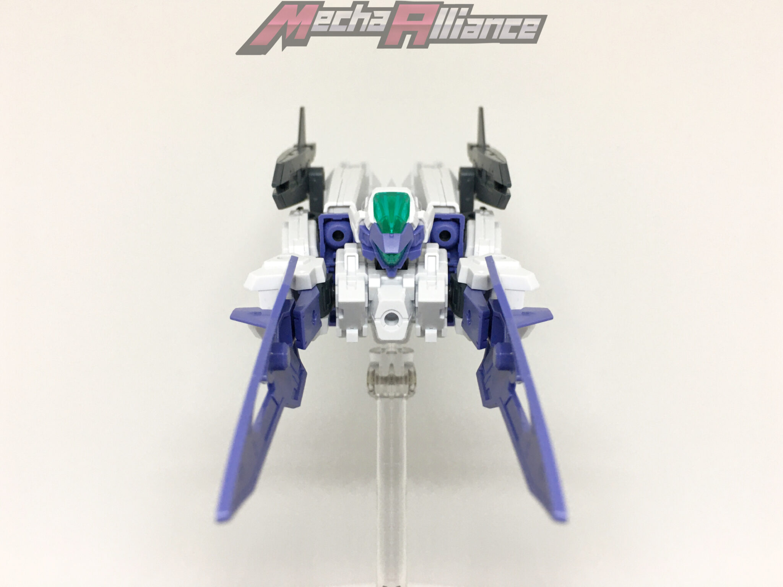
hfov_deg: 61.7
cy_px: 294
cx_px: 392
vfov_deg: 48.2
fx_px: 656
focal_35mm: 29
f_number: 2.2
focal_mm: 4.15
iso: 40
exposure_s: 1/33
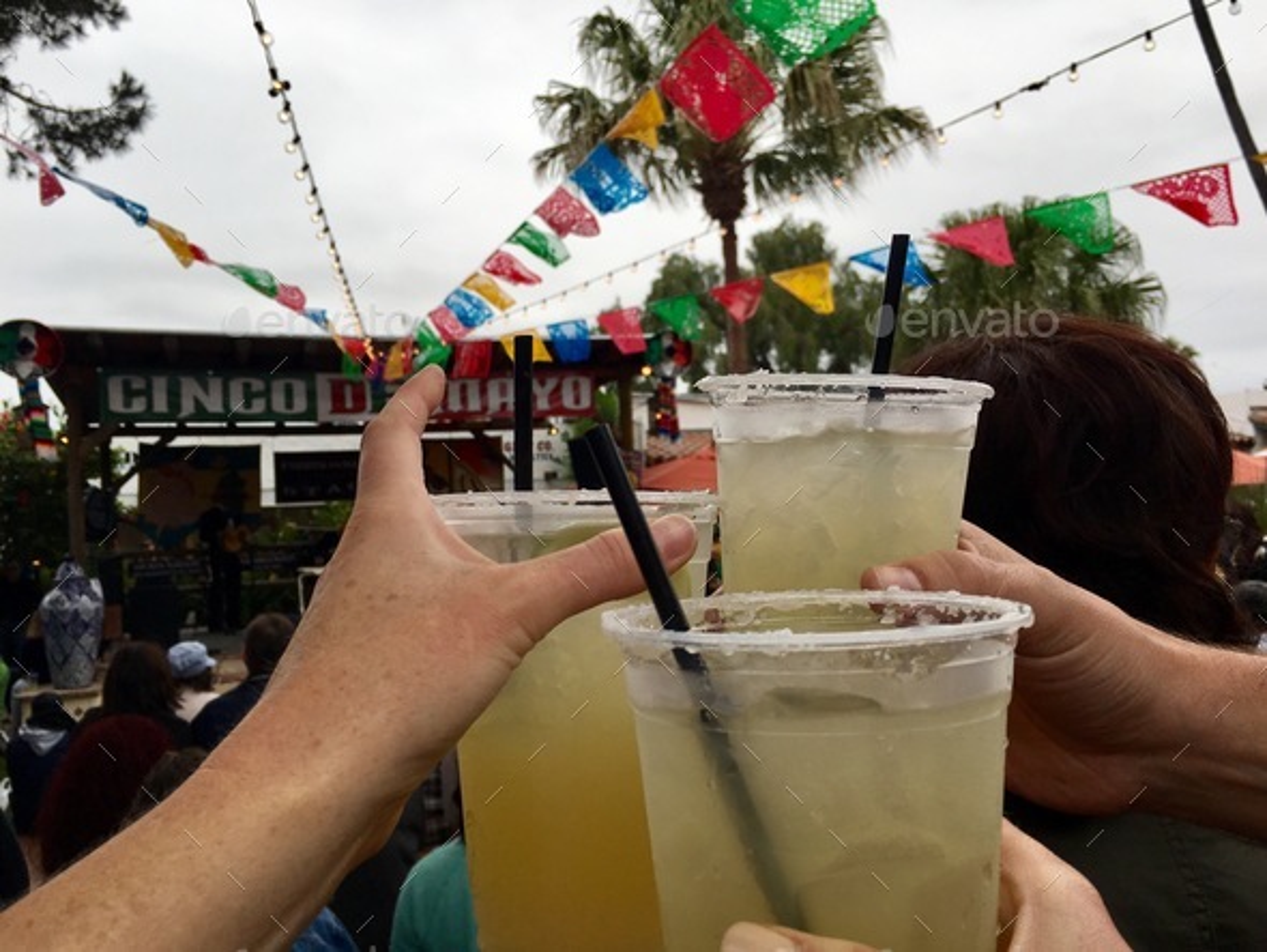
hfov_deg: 61.6
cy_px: 476
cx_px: 634
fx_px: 1062
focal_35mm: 29
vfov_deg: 48.3
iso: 25
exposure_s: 1/668
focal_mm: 4.15
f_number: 2.2
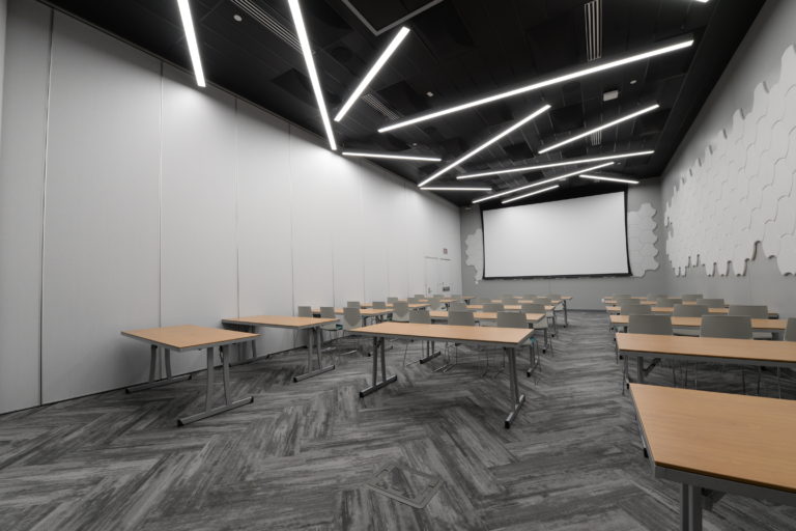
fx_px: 310
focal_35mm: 14
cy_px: 266
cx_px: 398
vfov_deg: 81.2
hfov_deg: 104.3
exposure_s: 1/40
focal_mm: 14
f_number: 6.3
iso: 800
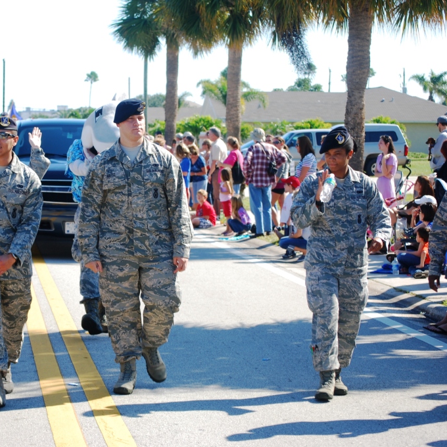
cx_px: 112
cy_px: 224
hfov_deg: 16.4
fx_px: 1543
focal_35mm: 106
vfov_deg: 16.5
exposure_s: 1/200
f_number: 7.1
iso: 100
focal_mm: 55
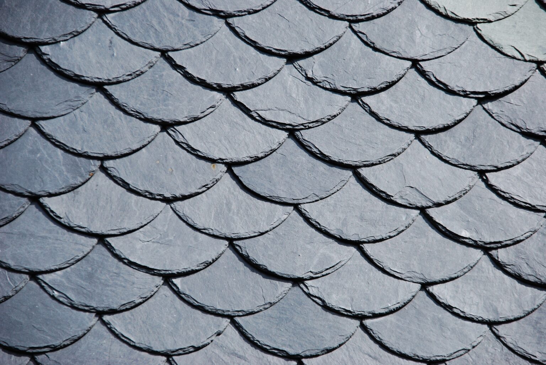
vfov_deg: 6.8
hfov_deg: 10.1
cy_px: 182
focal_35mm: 202
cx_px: 273
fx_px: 3075
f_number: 6
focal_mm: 135
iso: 200
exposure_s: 1/800
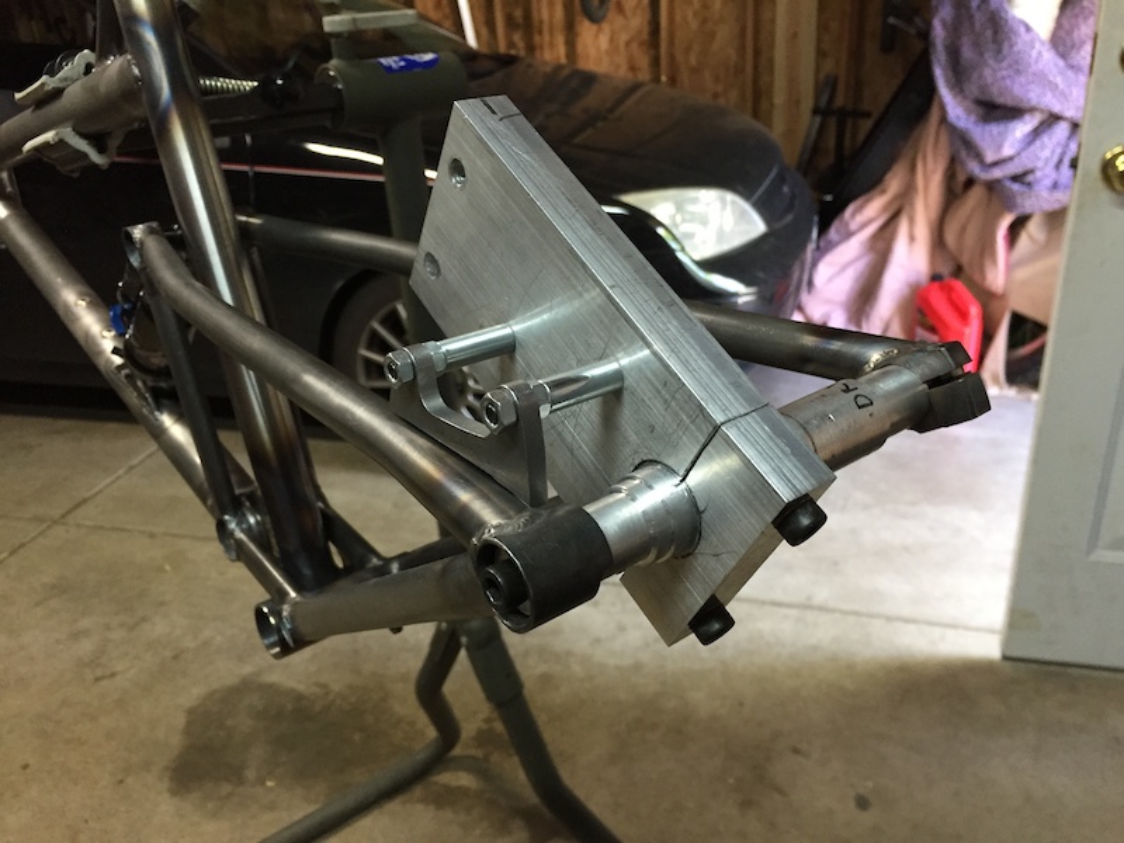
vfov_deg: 48.2
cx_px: 562
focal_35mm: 29
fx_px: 942
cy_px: 422
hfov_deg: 61.7
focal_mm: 4.15
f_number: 2.2
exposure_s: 1/30
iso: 125
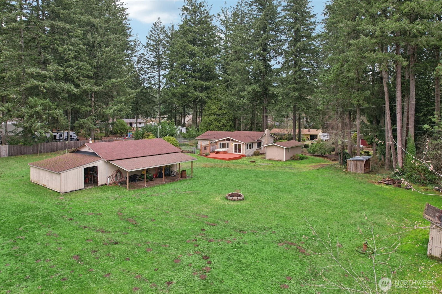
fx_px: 270
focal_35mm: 22
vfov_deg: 57.2
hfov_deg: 78.6
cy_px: 147
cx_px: 221
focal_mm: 8.4
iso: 100
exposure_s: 1/40
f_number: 2.8
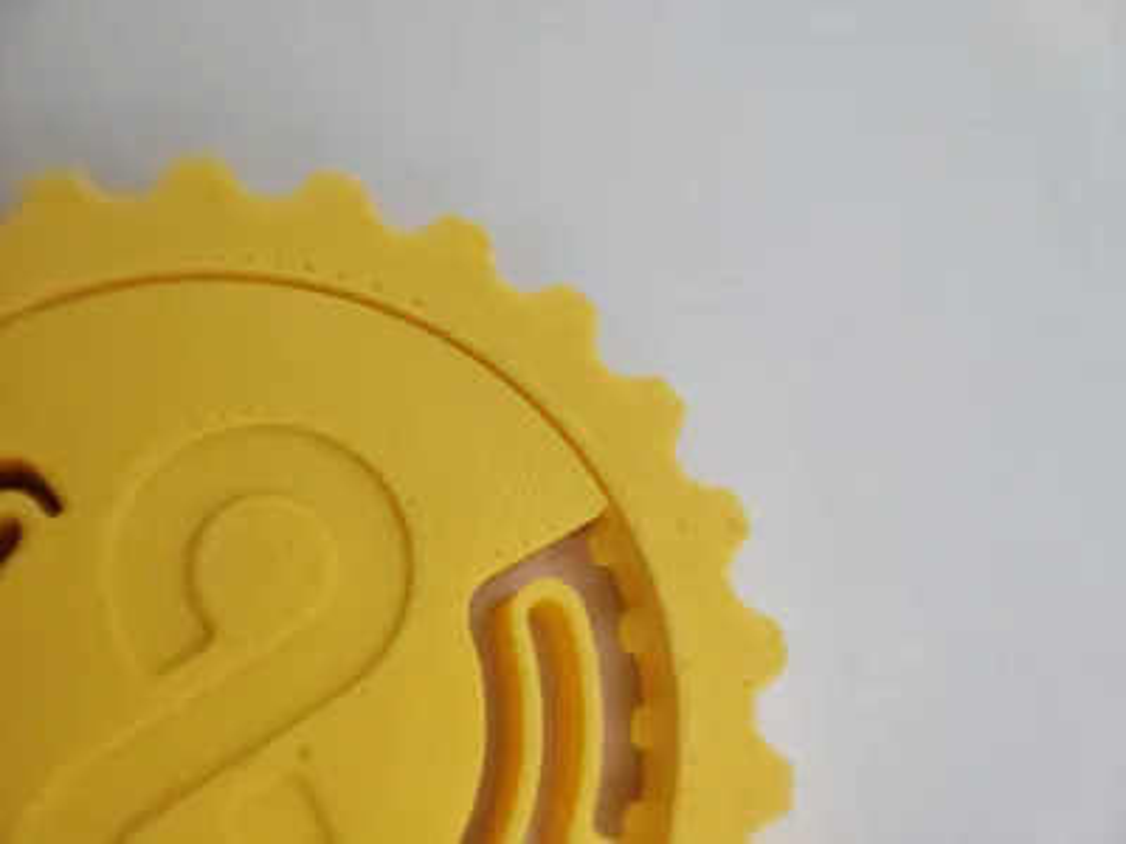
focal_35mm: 49
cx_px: 563
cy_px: 422
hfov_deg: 38.9
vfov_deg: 29.7
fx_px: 1594
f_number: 2.4
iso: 50
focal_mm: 4.1
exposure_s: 1/121
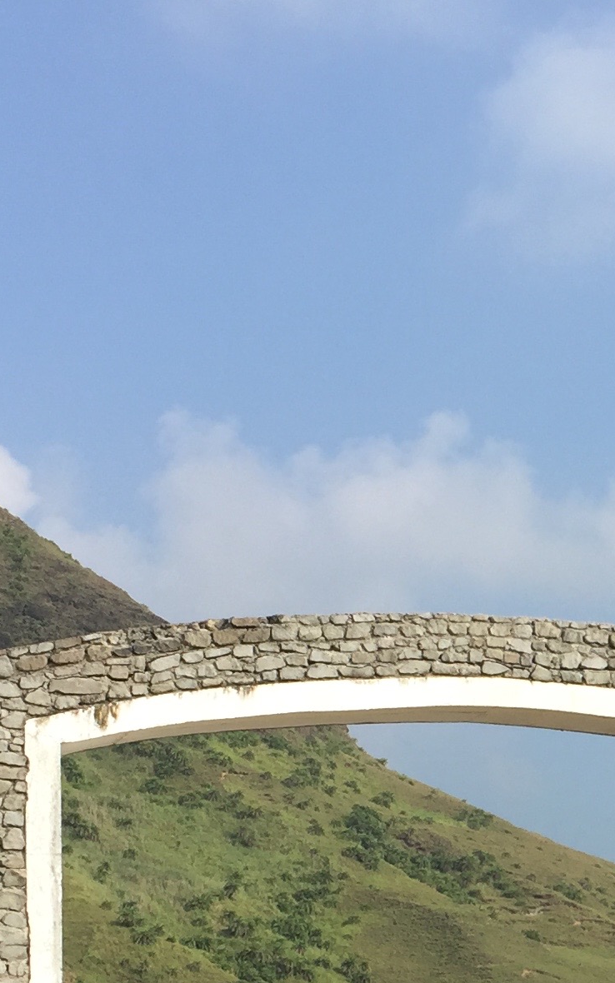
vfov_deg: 23.7
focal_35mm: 85
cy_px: 885
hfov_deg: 14.8
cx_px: 755
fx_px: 2278
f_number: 2.2
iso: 32
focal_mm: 4.15
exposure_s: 1/1980
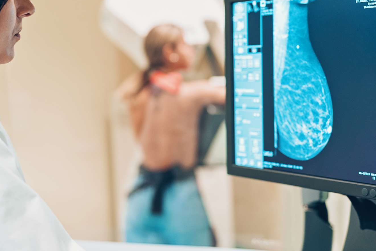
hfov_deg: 27.5
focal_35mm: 73
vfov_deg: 18.7
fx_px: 762
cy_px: 120
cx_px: 127
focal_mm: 50
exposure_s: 1/100
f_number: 2
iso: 800
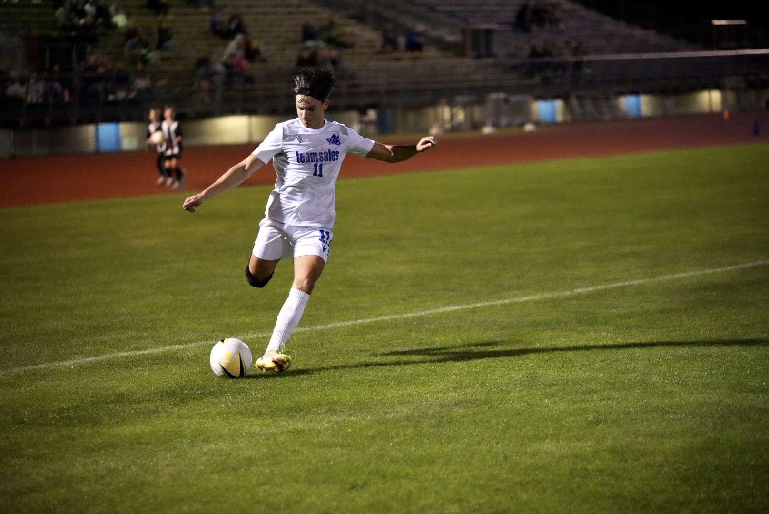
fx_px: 2608
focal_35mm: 122
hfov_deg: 16.8
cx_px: 384
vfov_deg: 11.3
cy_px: 257
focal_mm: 122
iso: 12800
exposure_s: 1/800
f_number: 2.8
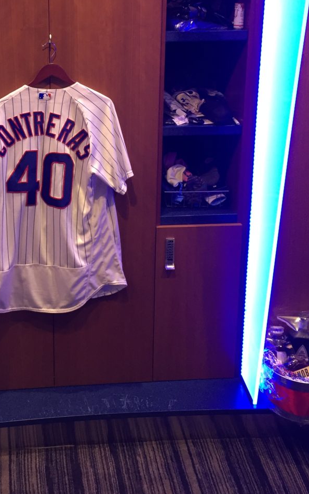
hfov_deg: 27.6
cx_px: 78
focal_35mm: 46
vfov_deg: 42.3
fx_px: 620
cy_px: 131
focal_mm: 4.15
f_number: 2.2
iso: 80
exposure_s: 1/30
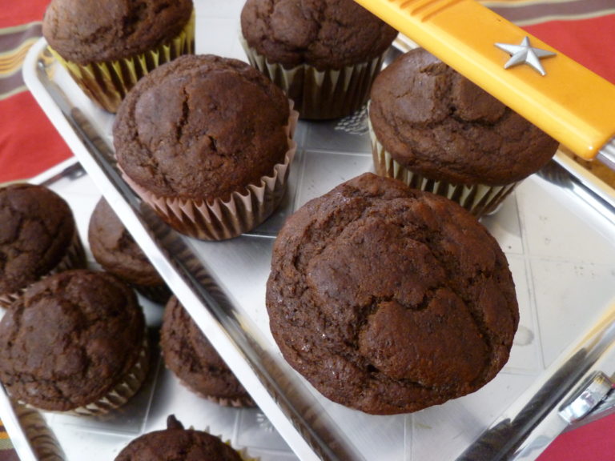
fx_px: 497
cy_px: 230
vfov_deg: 49.7
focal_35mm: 28
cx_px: 308
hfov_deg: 63.4
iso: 400
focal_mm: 5
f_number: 3.3
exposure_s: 1/15
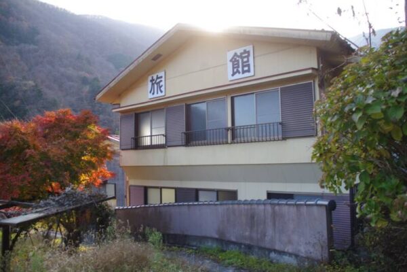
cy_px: 136
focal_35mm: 27
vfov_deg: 47.9
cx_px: 204
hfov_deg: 67.4
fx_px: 305
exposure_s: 1/60
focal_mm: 18
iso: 100
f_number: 3.5
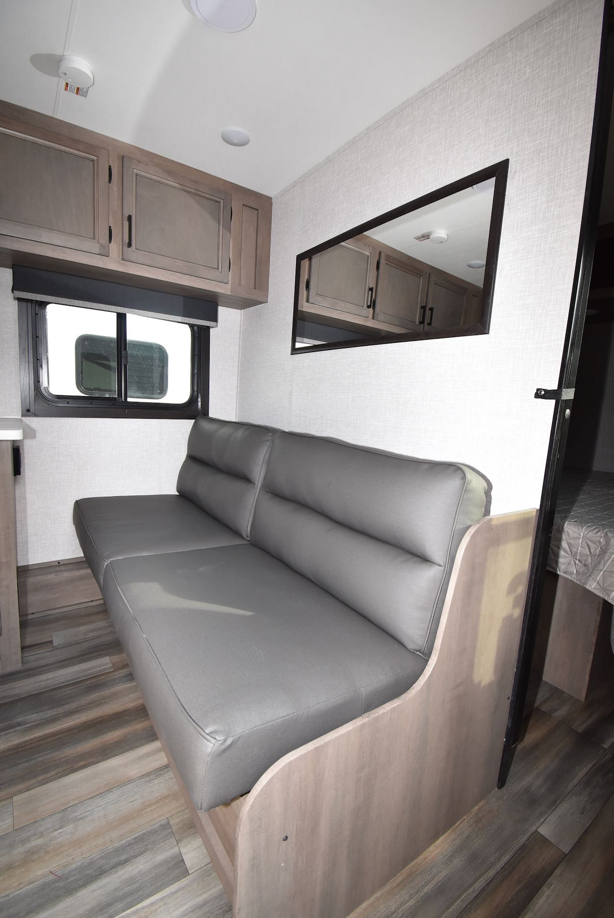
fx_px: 383
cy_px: 459
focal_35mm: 15
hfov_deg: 77.5
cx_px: 307
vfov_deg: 100.3
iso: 800
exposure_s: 1/125
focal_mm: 10
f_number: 5.6
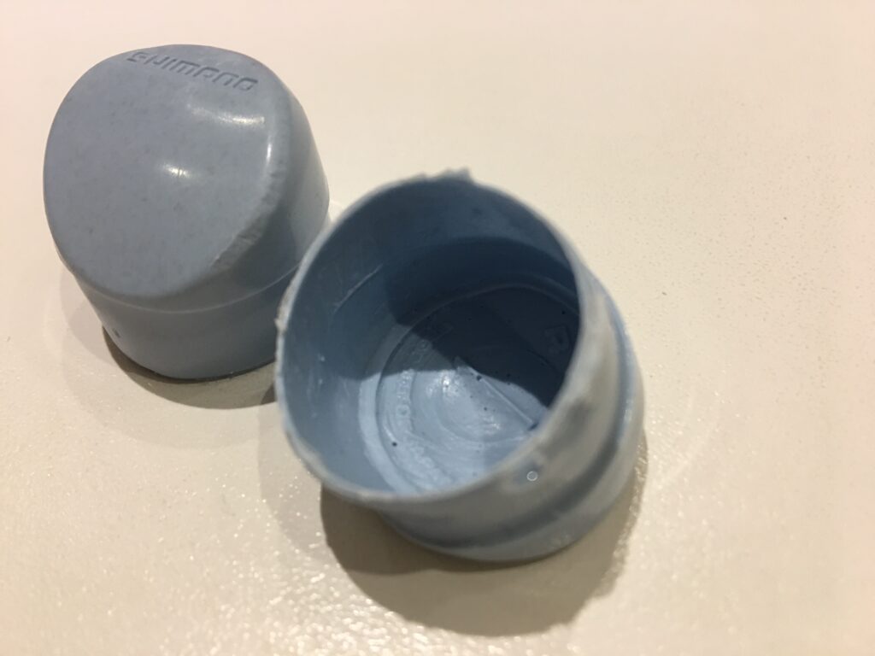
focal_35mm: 29
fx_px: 733
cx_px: 438
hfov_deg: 61.7
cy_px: 328
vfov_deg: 48.2
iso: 125
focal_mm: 4.15
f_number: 2.2
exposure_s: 1/33
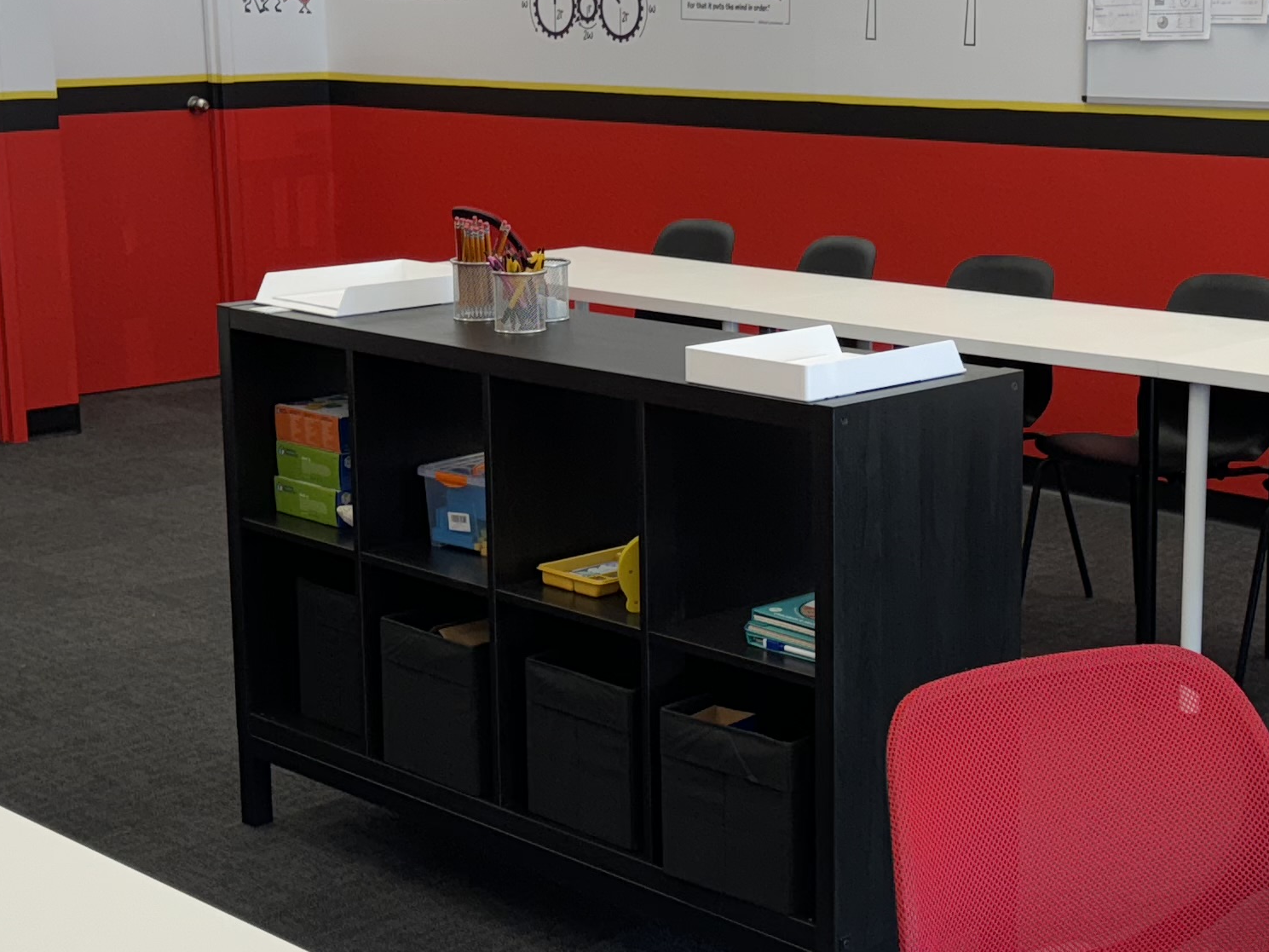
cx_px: 726
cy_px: 434
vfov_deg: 22.6
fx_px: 2383
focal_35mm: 65
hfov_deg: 29.8
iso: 64
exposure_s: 1/120
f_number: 1.78
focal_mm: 6.76
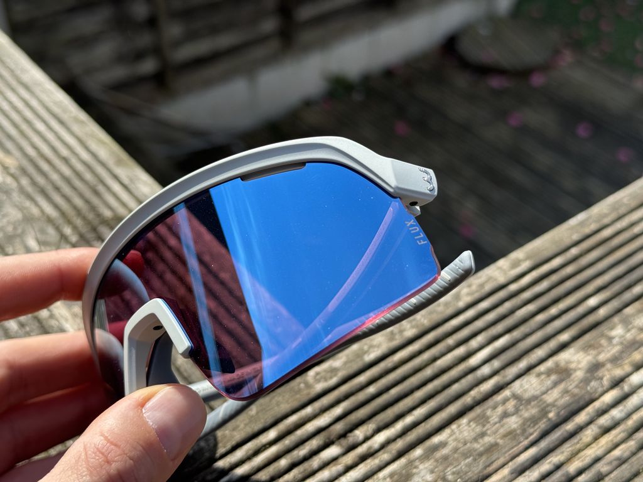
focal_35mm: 48
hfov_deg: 39.7
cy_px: 241
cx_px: 322
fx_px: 892
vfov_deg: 30.3
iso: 64
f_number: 1.78
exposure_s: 1/1724
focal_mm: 6.76
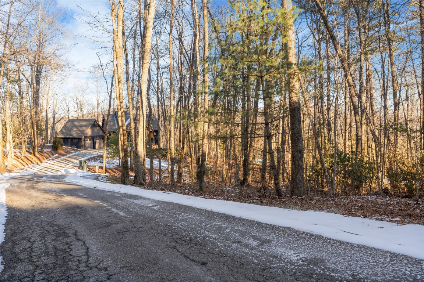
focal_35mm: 26
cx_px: 212
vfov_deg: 49.6
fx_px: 306
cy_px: 141
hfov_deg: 69.4
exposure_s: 1/125
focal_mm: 26
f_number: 8
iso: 250
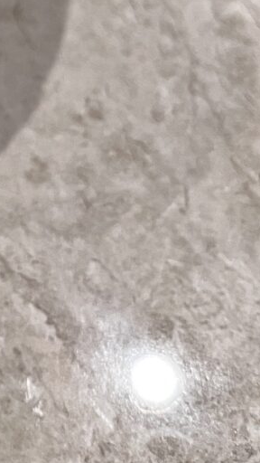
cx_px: -255
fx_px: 1042
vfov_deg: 21.3
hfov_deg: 12.6
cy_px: -222
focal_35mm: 85
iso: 320
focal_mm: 5.1
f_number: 1.6
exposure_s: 1/60
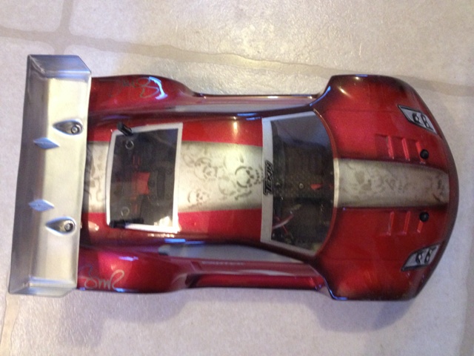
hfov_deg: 52.6
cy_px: 178
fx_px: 479
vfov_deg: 40.7
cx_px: 237
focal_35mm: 35
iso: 400
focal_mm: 4.28
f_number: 2.4
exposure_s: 1/20
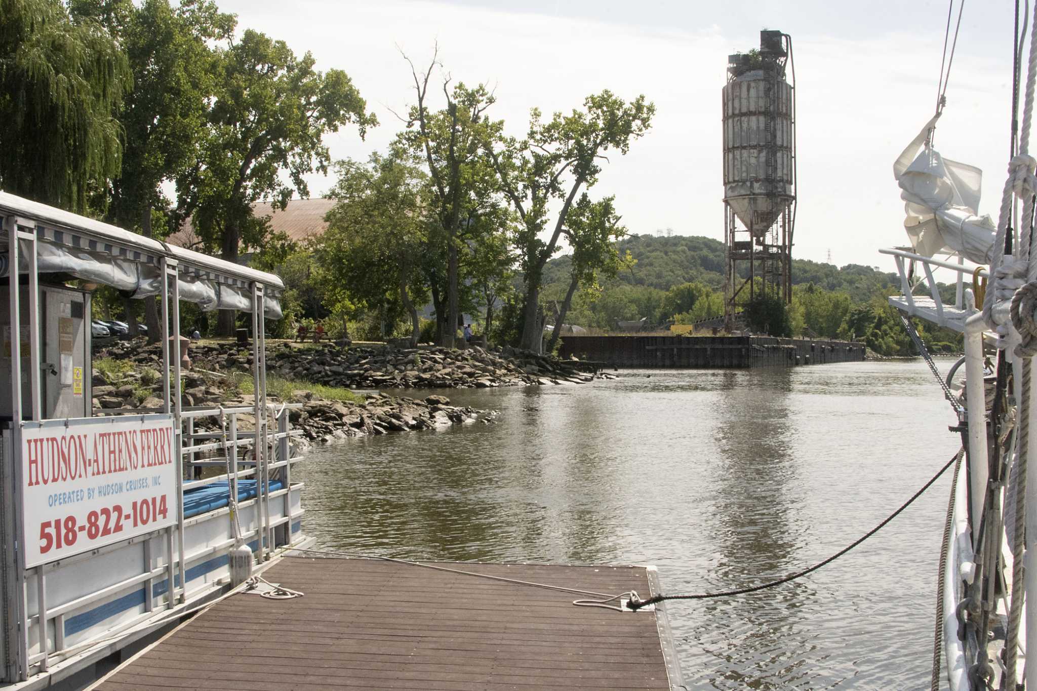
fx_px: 1210
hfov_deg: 46.4
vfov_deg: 31.9
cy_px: 346
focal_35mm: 42
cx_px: 518
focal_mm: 28
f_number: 22
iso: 2000
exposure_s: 1/500
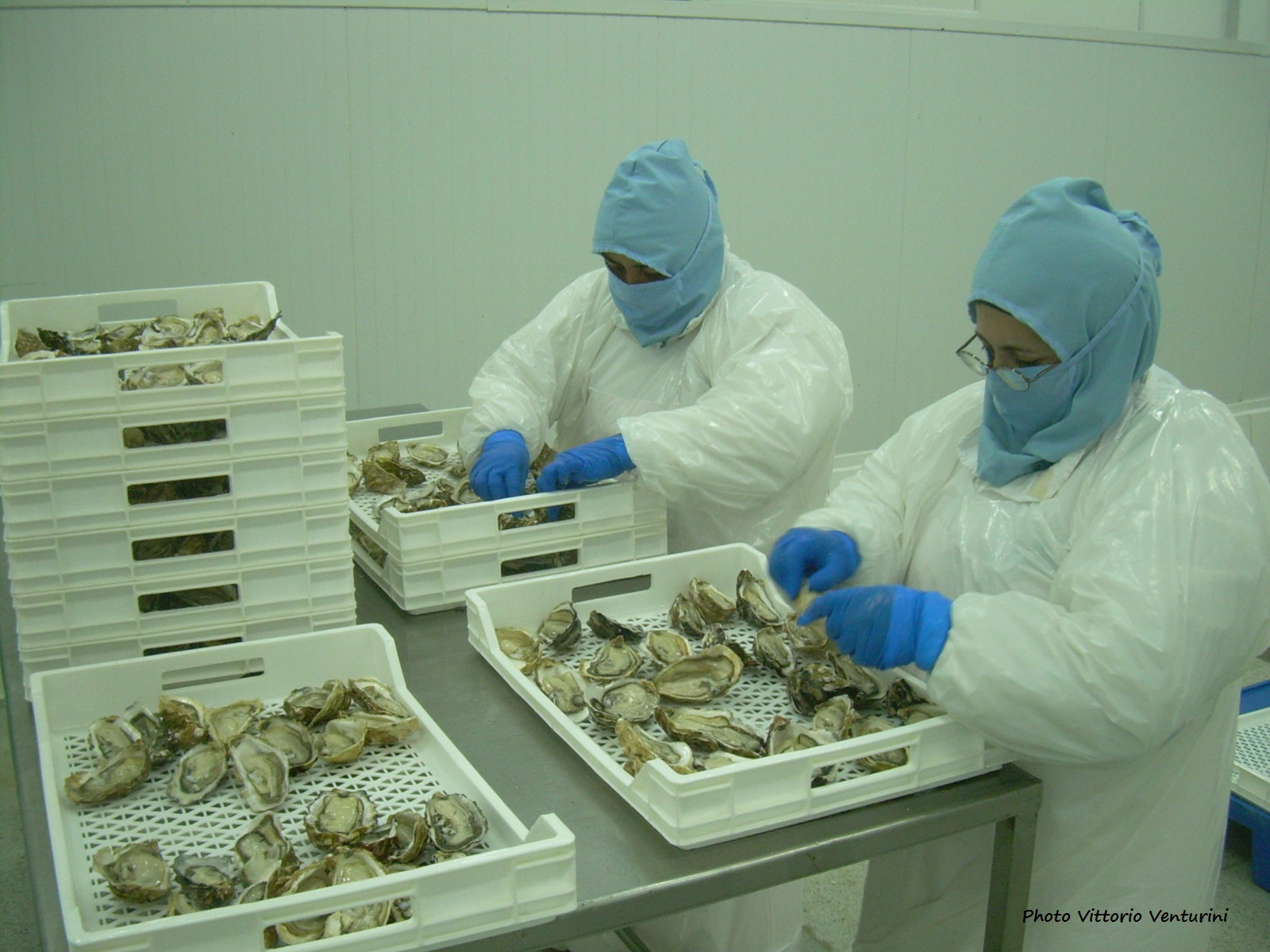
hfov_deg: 49.0
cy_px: 476
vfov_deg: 37.7
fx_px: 1394
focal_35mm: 38
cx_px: 635
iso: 200
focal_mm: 6.3
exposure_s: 1/38.9
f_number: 2.8
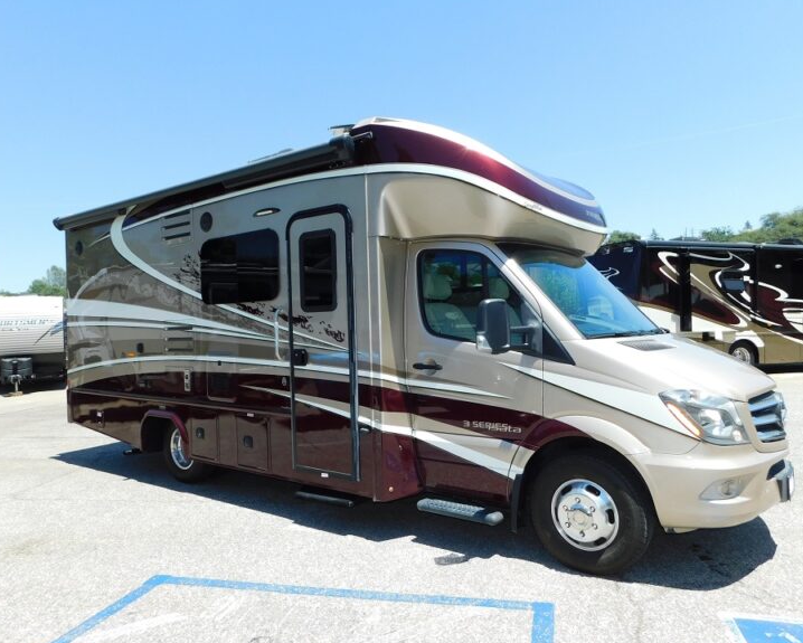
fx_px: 594
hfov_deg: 68.1
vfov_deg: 56.8
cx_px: 417
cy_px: 325
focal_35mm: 25
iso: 125
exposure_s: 1/800
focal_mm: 4
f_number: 3
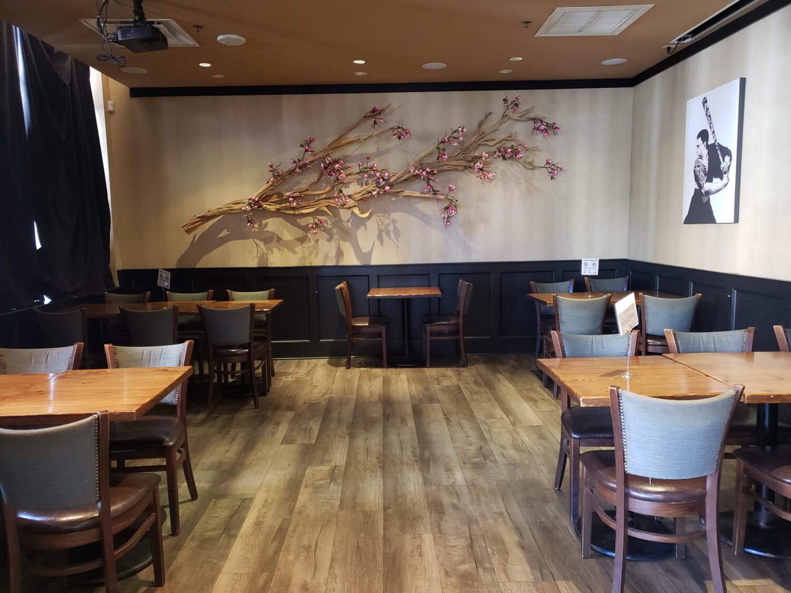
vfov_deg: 53.1
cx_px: 396
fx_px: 594
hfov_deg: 67.3
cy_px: 296
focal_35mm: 26
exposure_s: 1/12
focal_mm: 4.3
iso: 250
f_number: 1.5
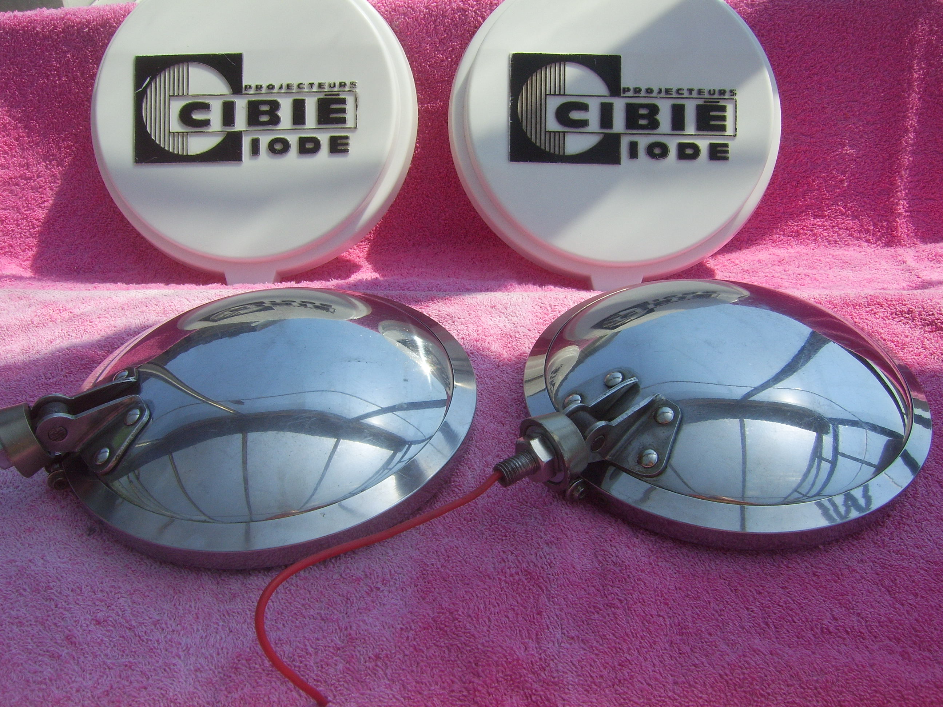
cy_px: 354
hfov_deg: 49.0
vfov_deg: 37.7
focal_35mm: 38
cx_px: 472
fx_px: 1035
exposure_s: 1/250
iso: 50
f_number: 6.4
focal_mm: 7.8
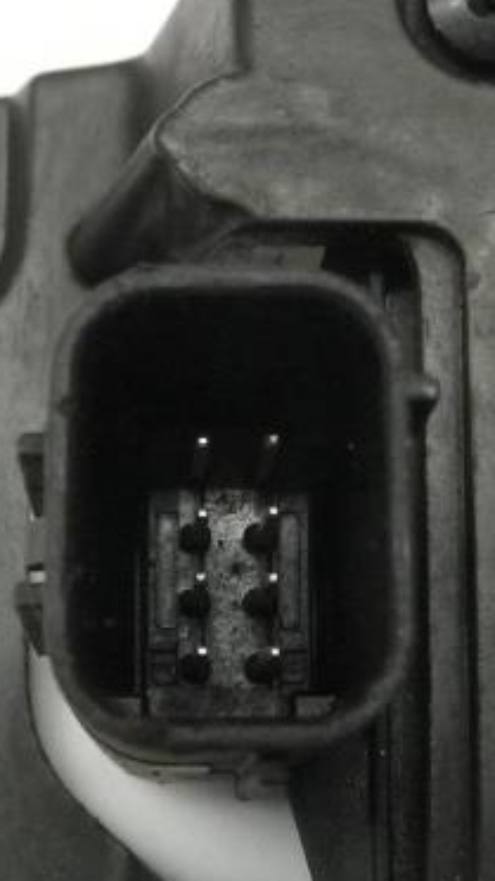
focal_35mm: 84
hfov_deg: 14.4
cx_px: 289
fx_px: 1962
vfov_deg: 25.3
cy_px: 533
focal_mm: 4.7
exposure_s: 1/30
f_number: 3.3
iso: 400
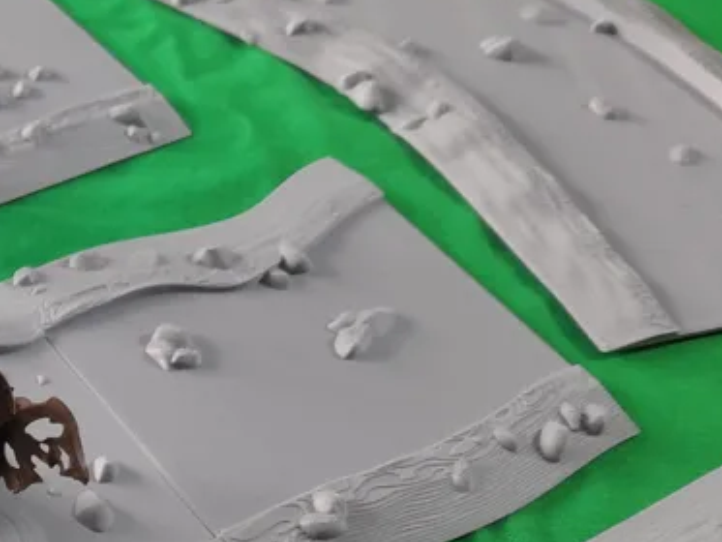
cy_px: 451
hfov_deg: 25.4
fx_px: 1398
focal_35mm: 67
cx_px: -186
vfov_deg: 21.6
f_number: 2
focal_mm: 4.6
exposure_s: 1/50
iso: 125
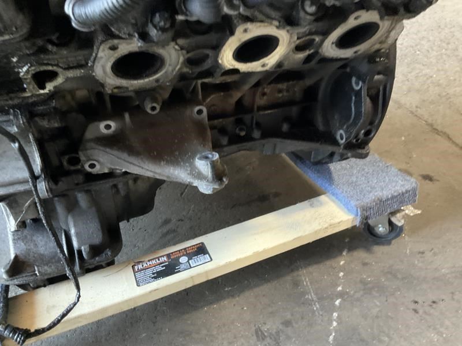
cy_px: 173
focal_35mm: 29
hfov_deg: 61.7
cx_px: 231
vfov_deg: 48.2
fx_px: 387
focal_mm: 3
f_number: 1.8
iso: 320
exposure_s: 1/43
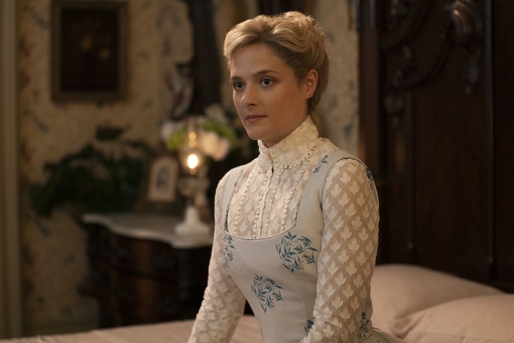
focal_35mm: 70
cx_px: 257
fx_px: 999
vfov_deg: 19.5
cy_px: 172
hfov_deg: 28.8
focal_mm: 70
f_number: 2.8
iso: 2000
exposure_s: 1/80
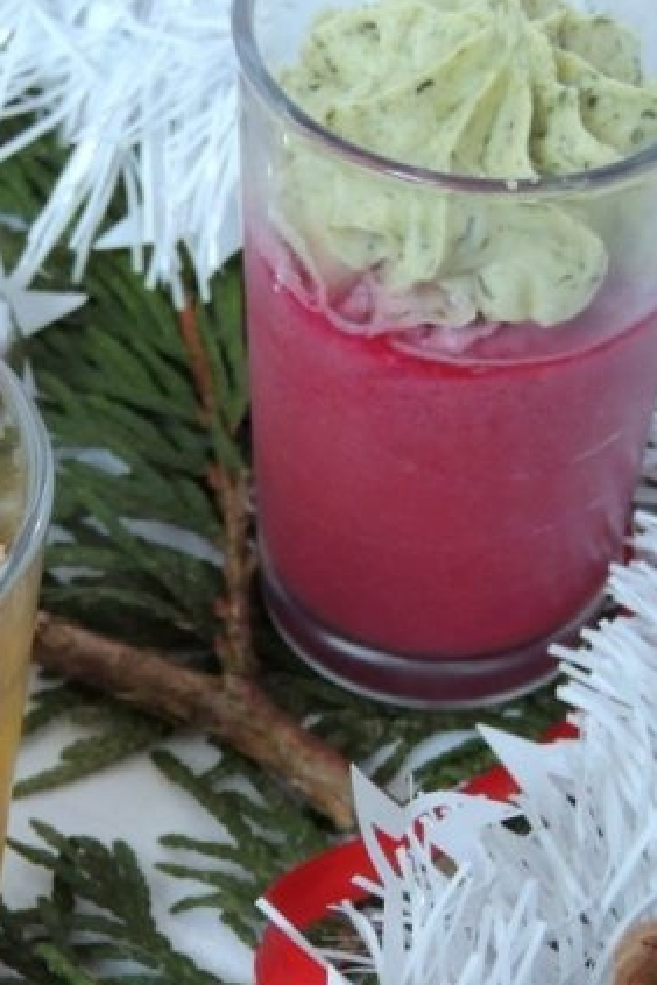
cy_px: 697
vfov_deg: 14.1
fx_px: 3969
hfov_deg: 9.4
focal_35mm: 145
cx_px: 54
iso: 800
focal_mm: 12.4
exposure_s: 1/10
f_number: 3.9
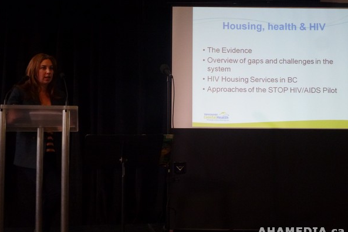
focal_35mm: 40
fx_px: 387
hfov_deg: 48.5
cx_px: 174
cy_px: 109
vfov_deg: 33.4
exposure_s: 1/80
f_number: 3.8
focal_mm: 6.8
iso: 320
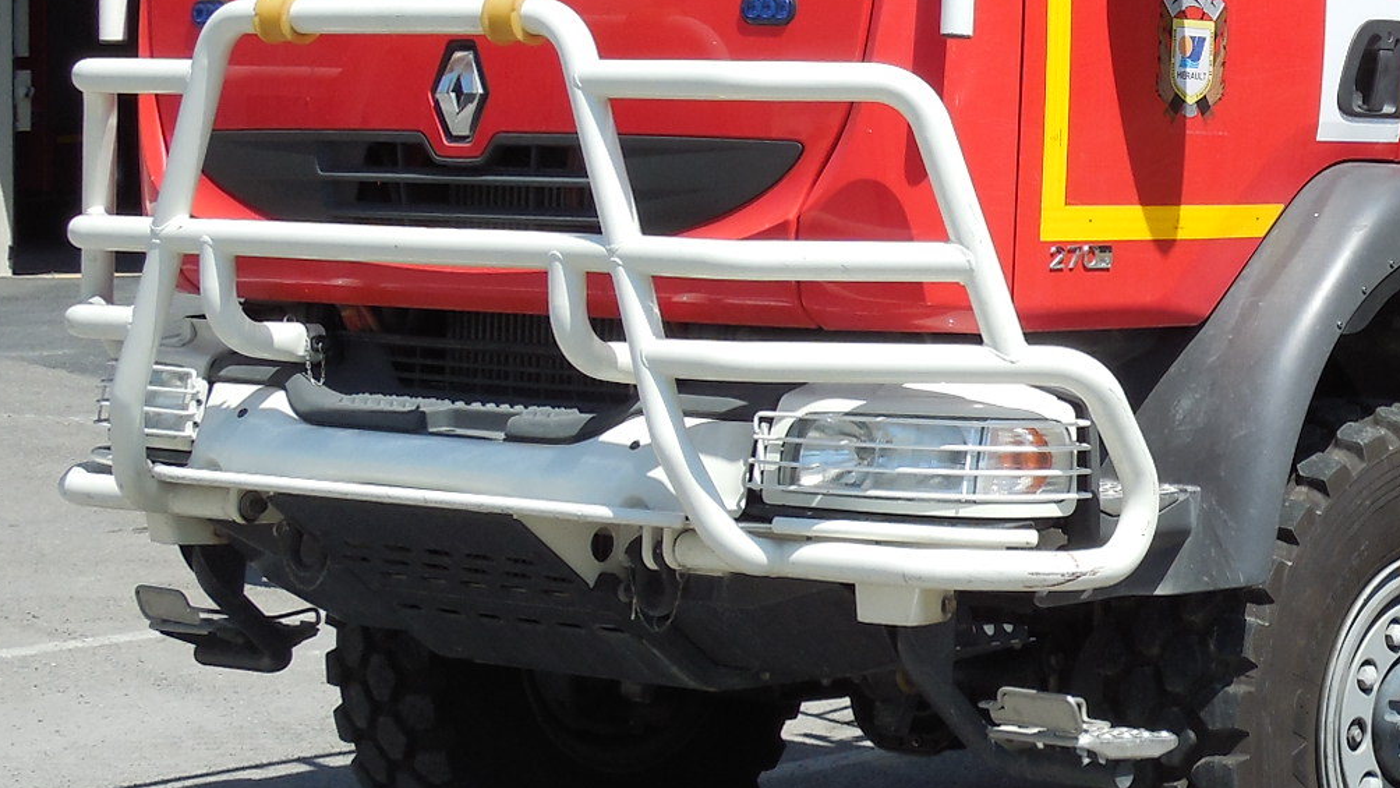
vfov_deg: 11.3
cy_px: -4
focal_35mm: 106
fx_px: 3935
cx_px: 1275
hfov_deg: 19.8
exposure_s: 1/800
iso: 125
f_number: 3.9
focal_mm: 7.8
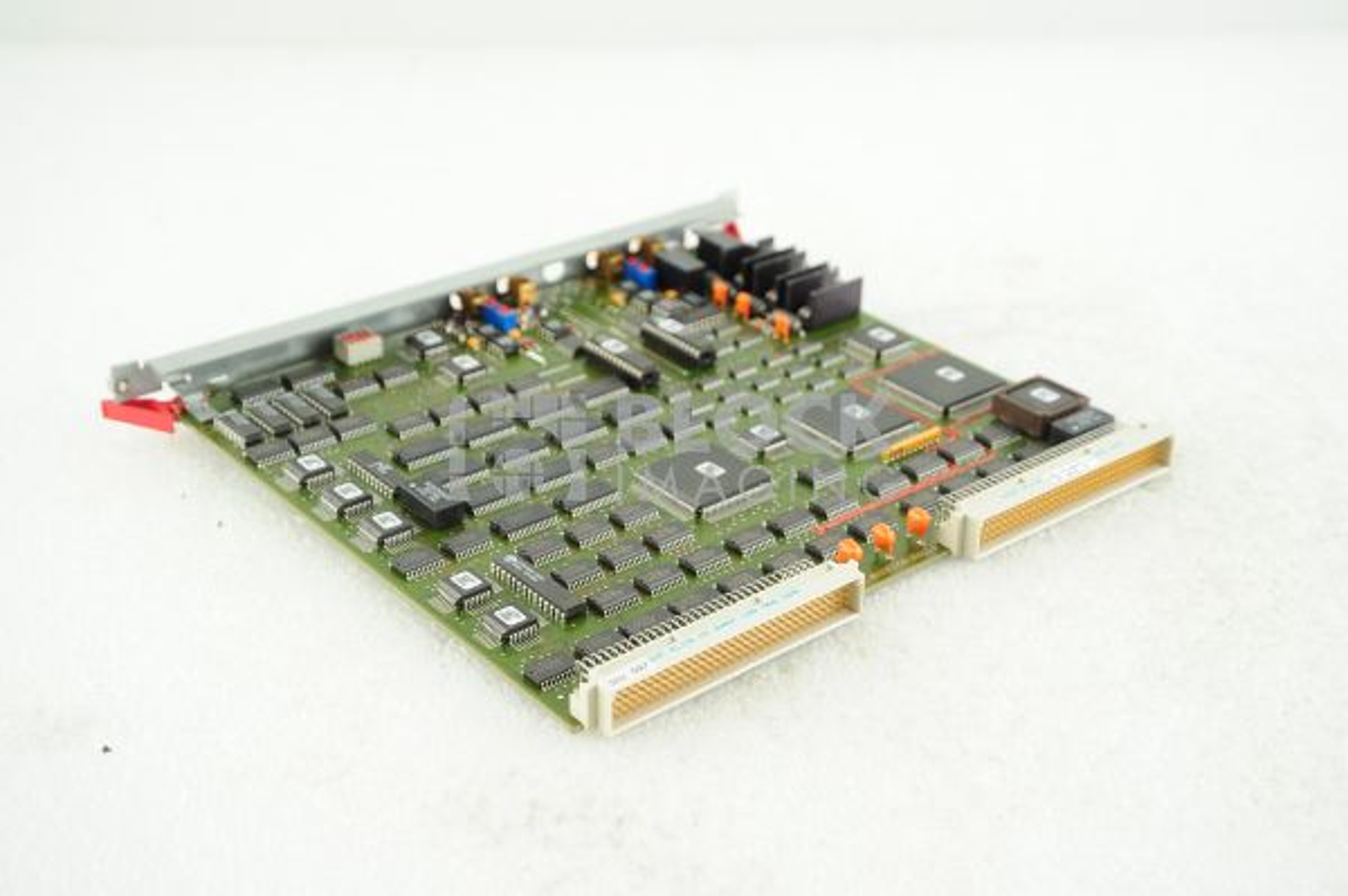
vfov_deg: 23.3
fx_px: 2170
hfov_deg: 34.5
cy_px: 448
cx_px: 674
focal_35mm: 58
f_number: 8
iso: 1600
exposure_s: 1/125
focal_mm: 58
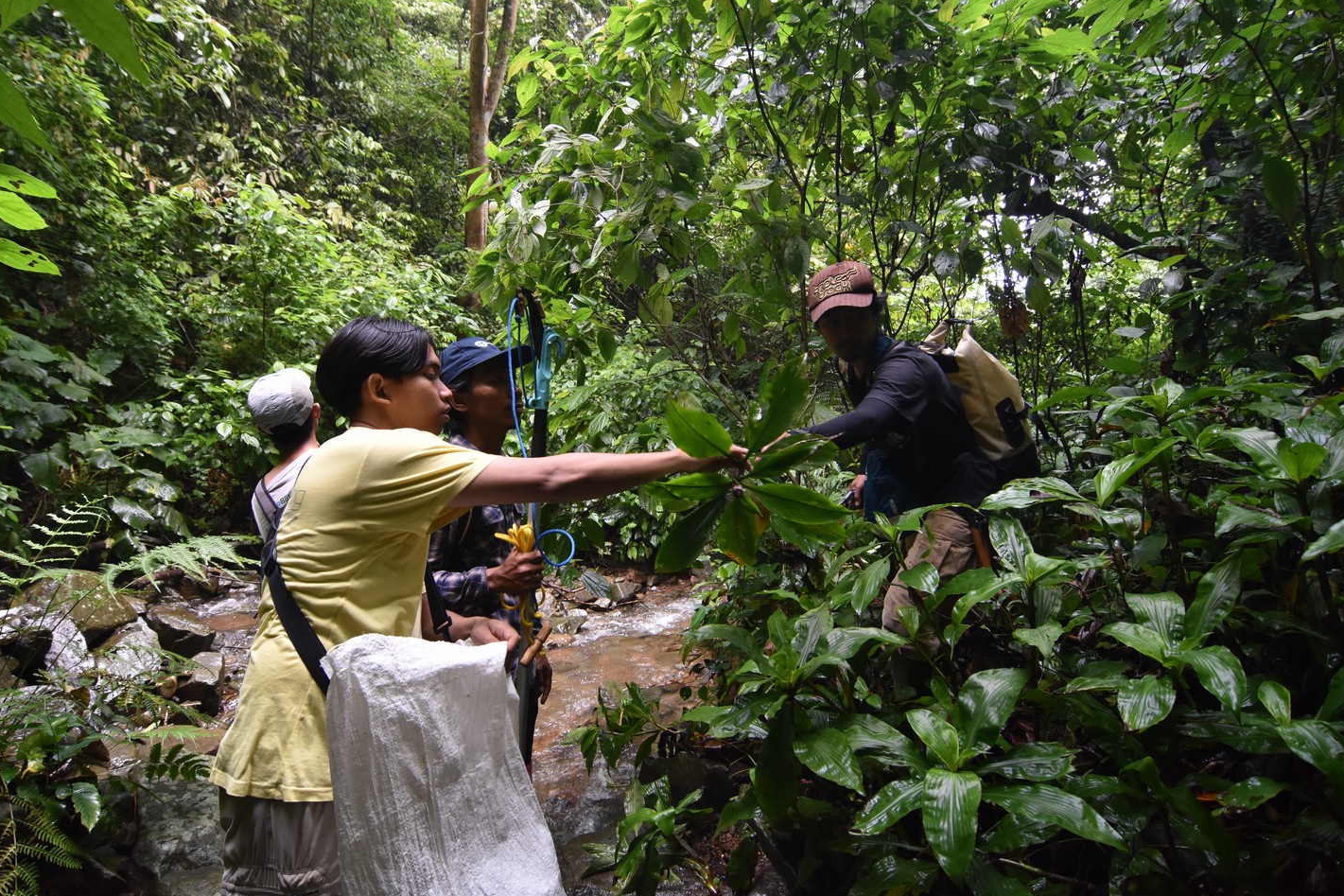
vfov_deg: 64.5
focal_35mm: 19
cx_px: 639
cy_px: 430
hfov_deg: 86.9
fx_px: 709
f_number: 5
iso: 1000
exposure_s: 1/100
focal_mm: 12
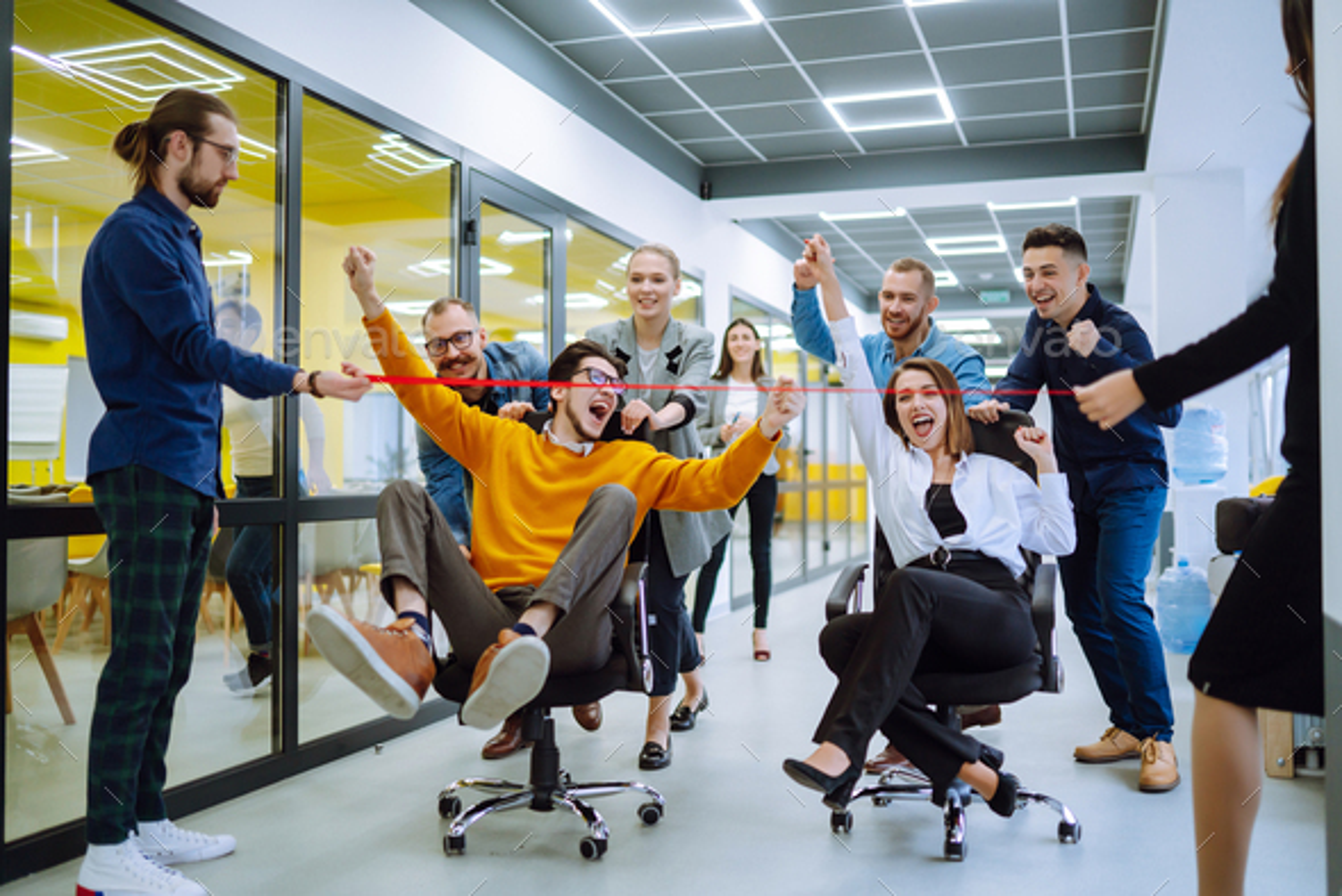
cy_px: 448
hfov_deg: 54.4
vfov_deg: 37.9
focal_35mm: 35
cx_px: 671
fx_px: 1305
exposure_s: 1/640
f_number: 1.4
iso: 400
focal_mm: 35
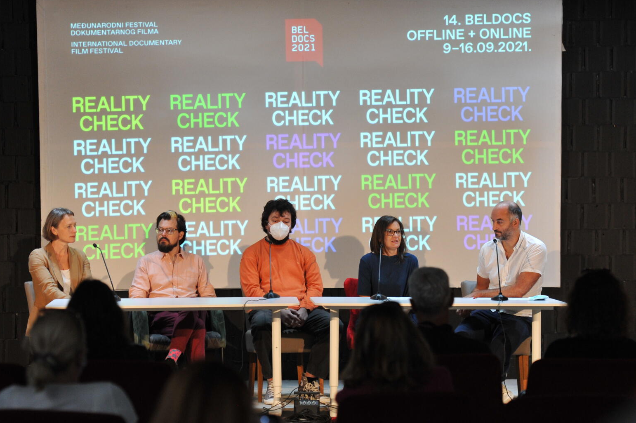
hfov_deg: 16.1
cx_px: 304
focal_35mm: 127
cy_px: 258
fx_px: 2242
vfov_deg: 10.8
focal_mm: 102
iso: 2200
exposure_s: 1/125
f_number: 3.2
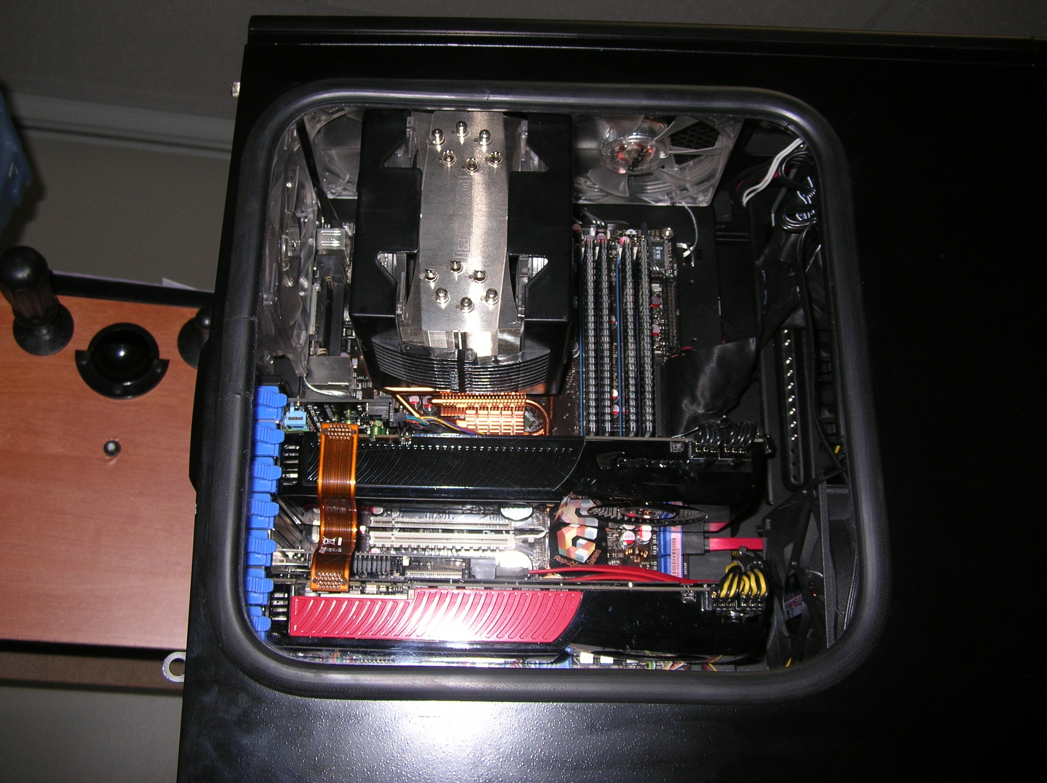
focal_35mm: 36
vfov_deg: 39.6
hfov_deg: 51.4
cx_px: 524
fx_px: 1088
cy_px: 392
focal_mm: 6
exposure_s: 1/60.1
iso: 50
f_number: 2.7
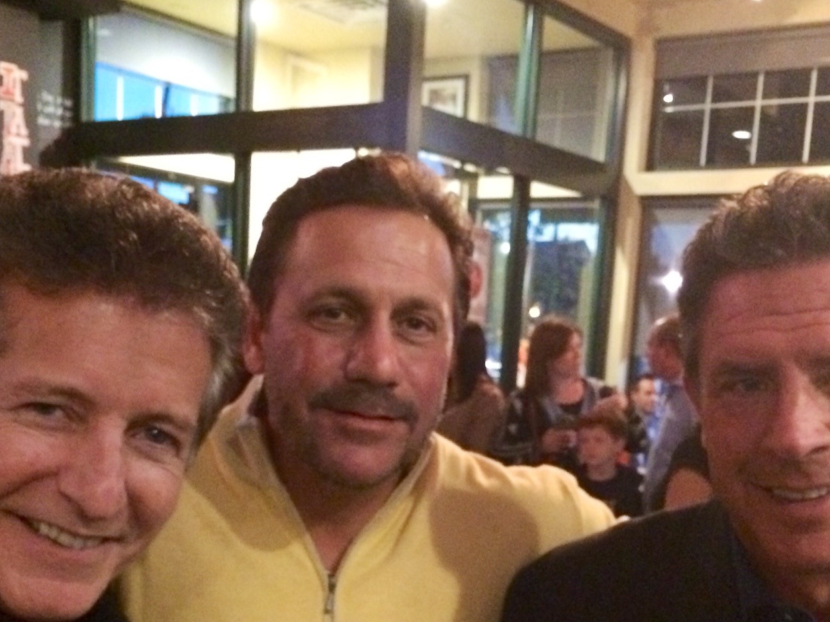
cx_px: 382
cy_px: 500
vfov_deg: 29.0
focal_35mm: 49
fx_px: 1175
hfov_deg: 38.9
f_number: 2.2
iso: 1250
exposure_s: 1/15
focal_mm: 4.12
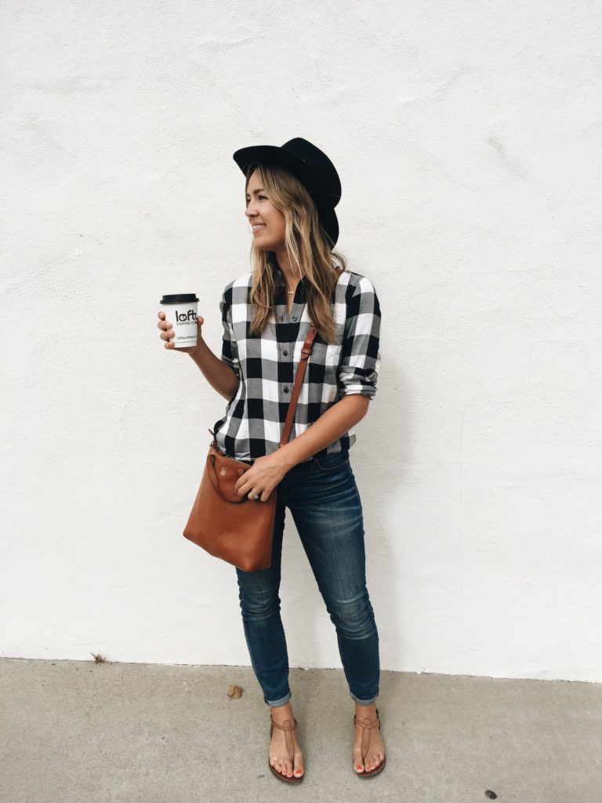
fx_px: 672
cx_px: 301
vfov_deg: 61.7
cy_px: 402
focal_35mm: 29
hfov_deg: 48.2
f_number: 2.2
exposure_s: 1/1425
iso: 25
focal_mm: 4.15
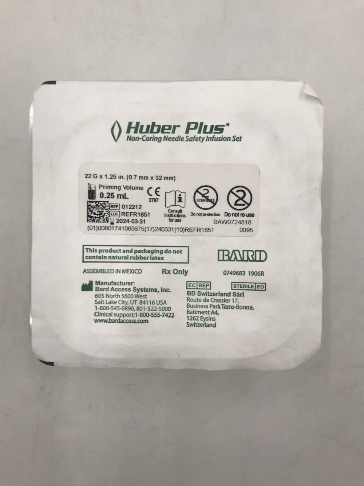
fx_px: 393
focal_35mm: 28
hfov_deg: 49.8
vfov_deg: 63.4
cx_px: 182
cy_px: 243
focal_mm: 3.99
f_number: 1.8
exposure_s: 1/60
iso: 25
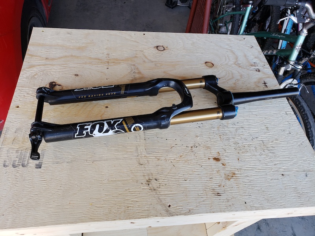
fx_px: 237
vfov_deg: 53.1
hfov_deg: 67.3
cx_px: 158
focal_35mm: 26
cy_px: 118
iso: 80
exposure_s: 1/120
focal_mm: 4.3
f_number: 2.4
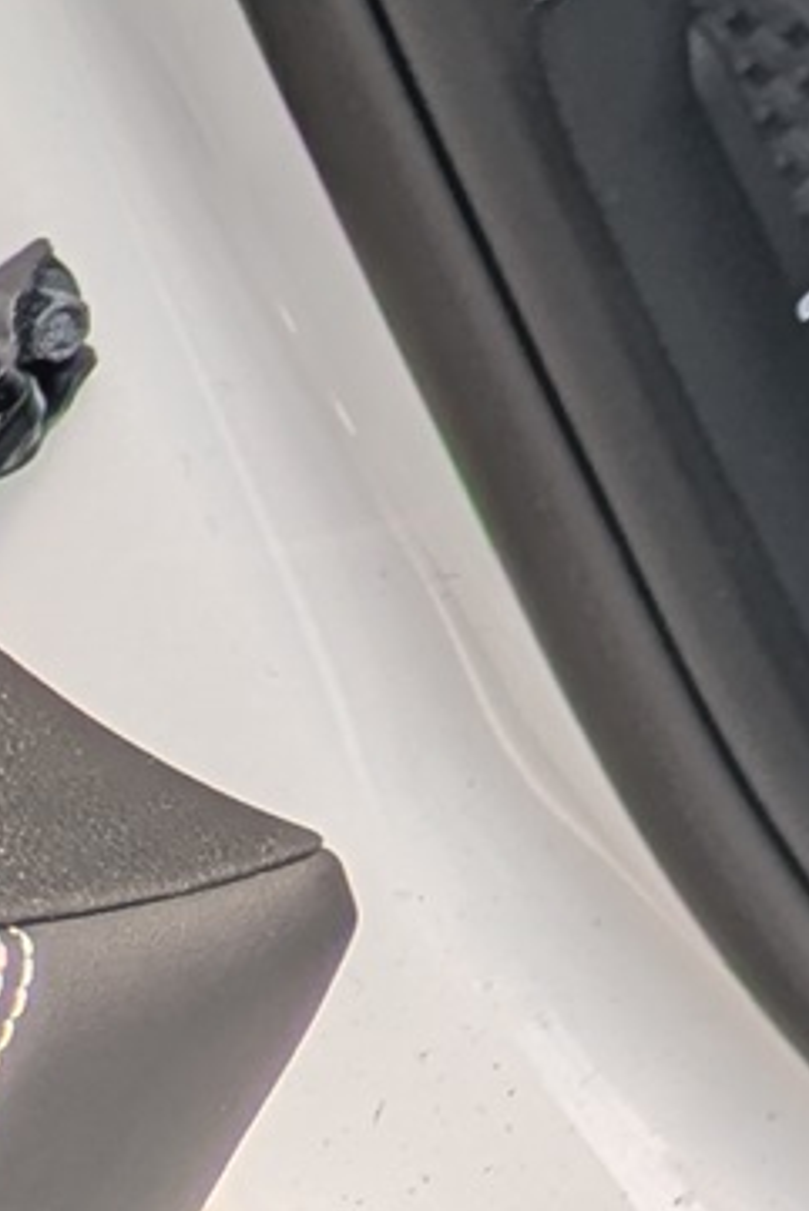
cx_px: 3985
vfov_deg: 10.9
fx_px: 5960
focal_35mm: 177
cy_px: -956
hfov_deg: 5.7
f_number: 1.85
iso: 39
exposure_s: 1/984
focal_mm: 6.81
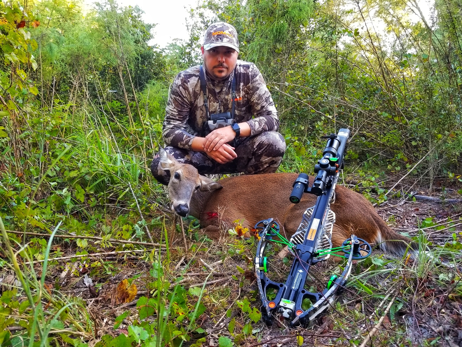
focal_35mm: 26
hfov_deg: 67.3
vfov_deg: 53.1
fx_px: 347
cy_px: 174
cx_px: 231
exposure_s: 1/50
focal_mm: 4.3
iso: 64
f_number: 1.7
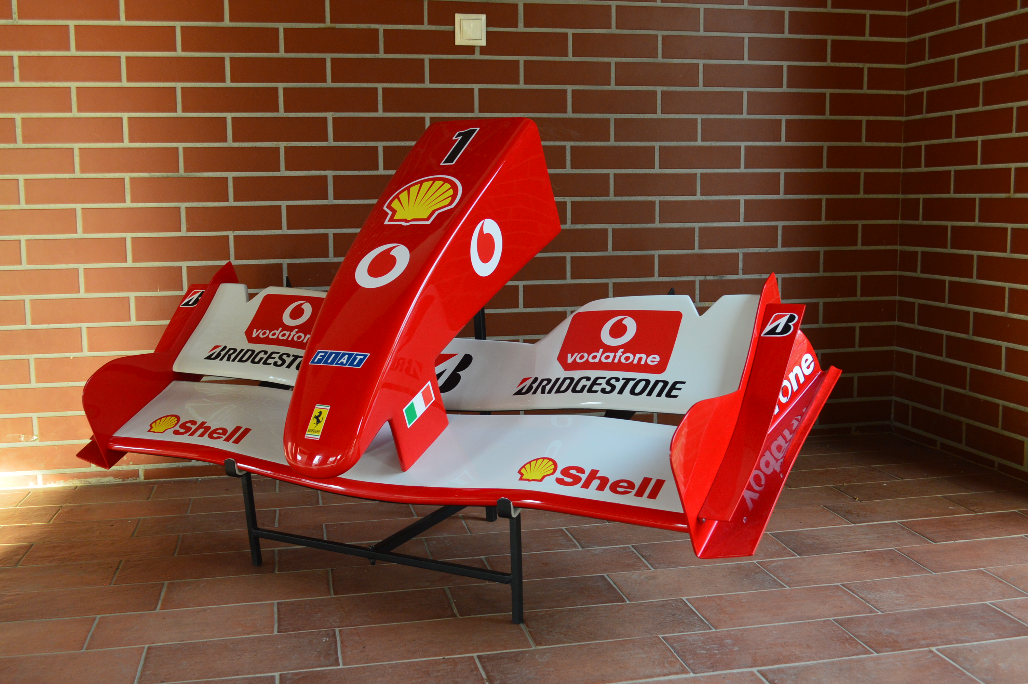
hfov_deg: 53.2
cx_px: 514
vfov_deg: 36.8
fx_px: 1027
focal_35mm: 36
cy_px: 342
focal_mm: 24
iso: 800
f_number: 5.6
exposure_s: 1/60
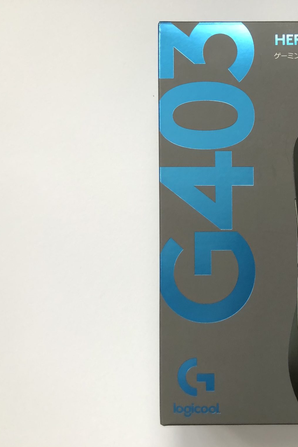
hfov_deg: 32.5
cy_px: 223
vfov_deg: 49.5
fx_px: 484
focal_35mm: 39
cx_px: 267
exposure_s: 1/15
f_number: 1.8
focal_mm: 3.99
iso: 40
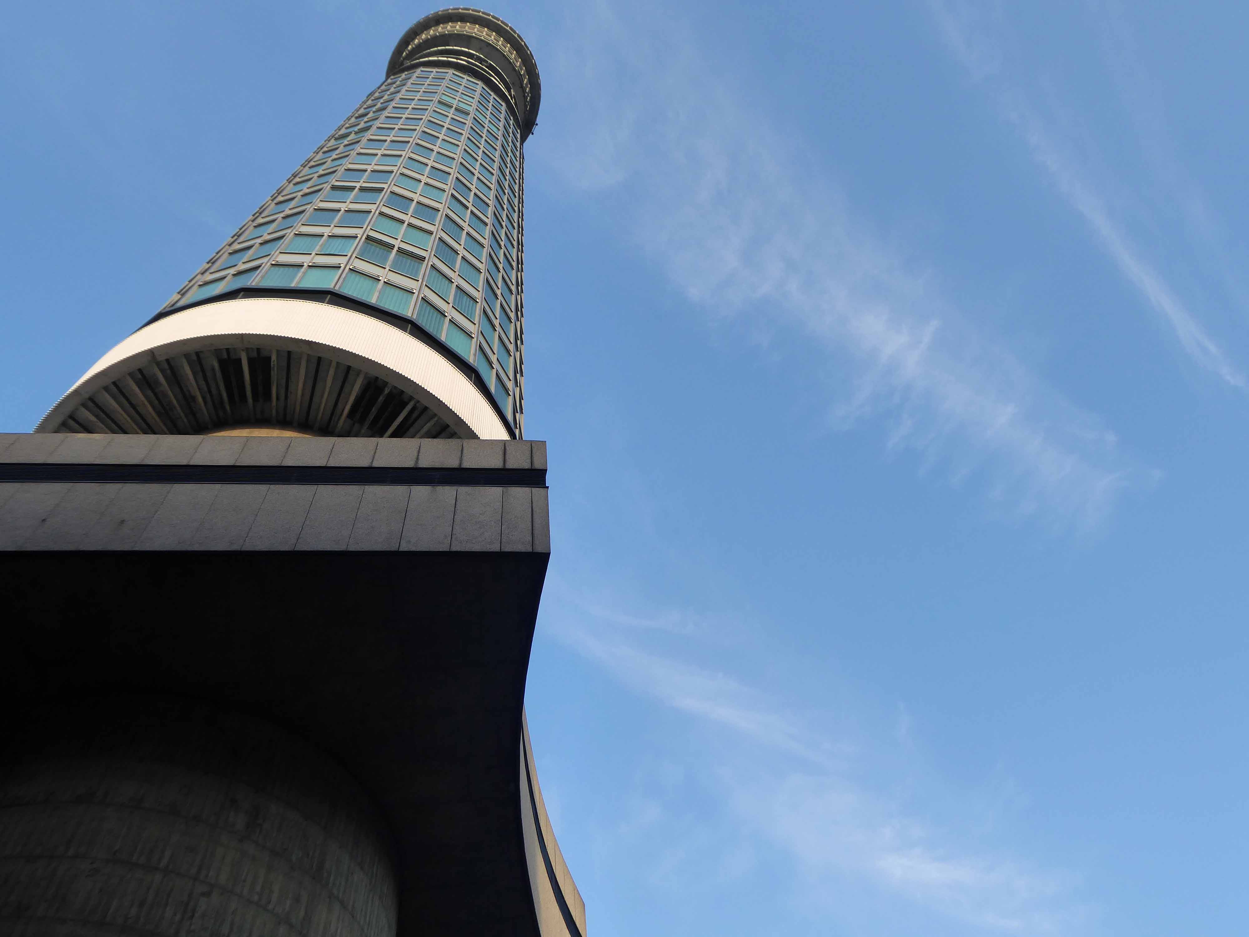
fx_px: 1046
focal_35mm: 29
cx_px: 624
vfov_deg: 48.2
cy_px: 468
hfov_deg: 61.7
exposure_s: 1/200
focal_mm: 5
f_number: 3.5
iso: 125
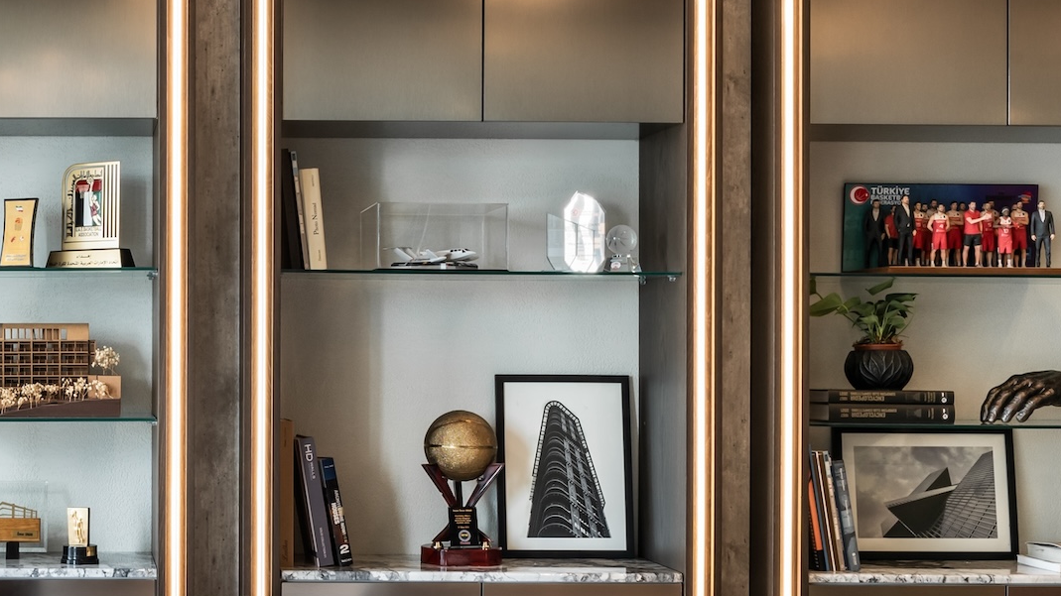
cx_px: 52
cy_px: 358
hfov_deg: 26.7
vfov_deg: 15.9
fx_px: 2138
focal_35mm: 76
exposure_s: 1/4
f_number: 13
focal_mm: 31
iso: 200
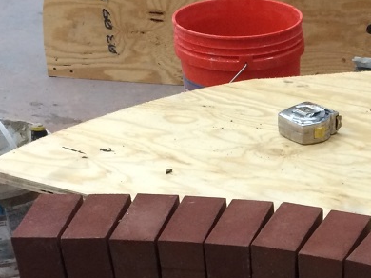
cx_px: 380
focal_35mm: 93
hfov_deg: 20.4
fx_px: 996
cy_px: 341
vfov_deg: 15.3
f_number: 2.2
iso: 64
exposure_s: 1/30
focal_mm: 4.15
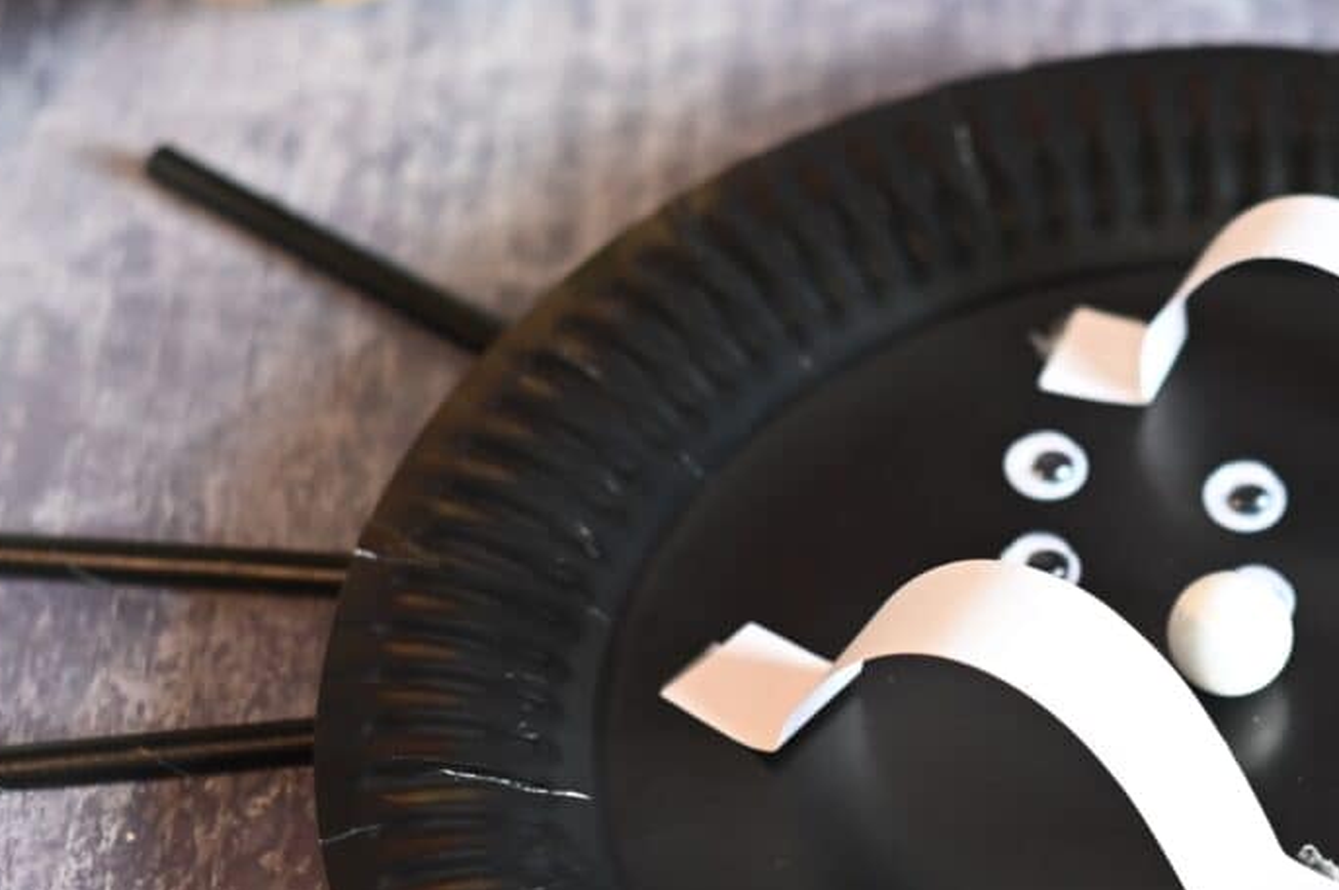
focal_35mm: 112
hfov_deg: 18.0
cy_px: 681
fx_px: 4162
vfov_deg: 12.2
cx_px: 1220
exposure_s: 1/125
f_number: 2.8
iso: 1400
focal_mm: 50
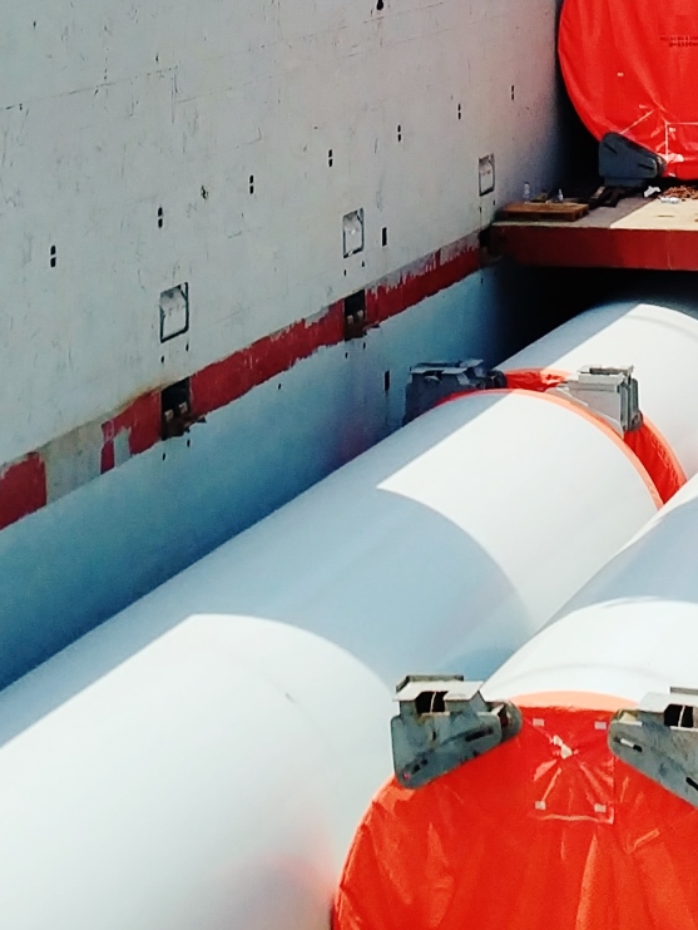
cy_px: -172
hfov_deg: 16.2
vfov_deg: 20.6
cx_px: 749
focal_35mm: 89
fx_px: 2391
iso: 50
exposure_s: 1/1559
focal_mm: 4.75
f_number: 2.2
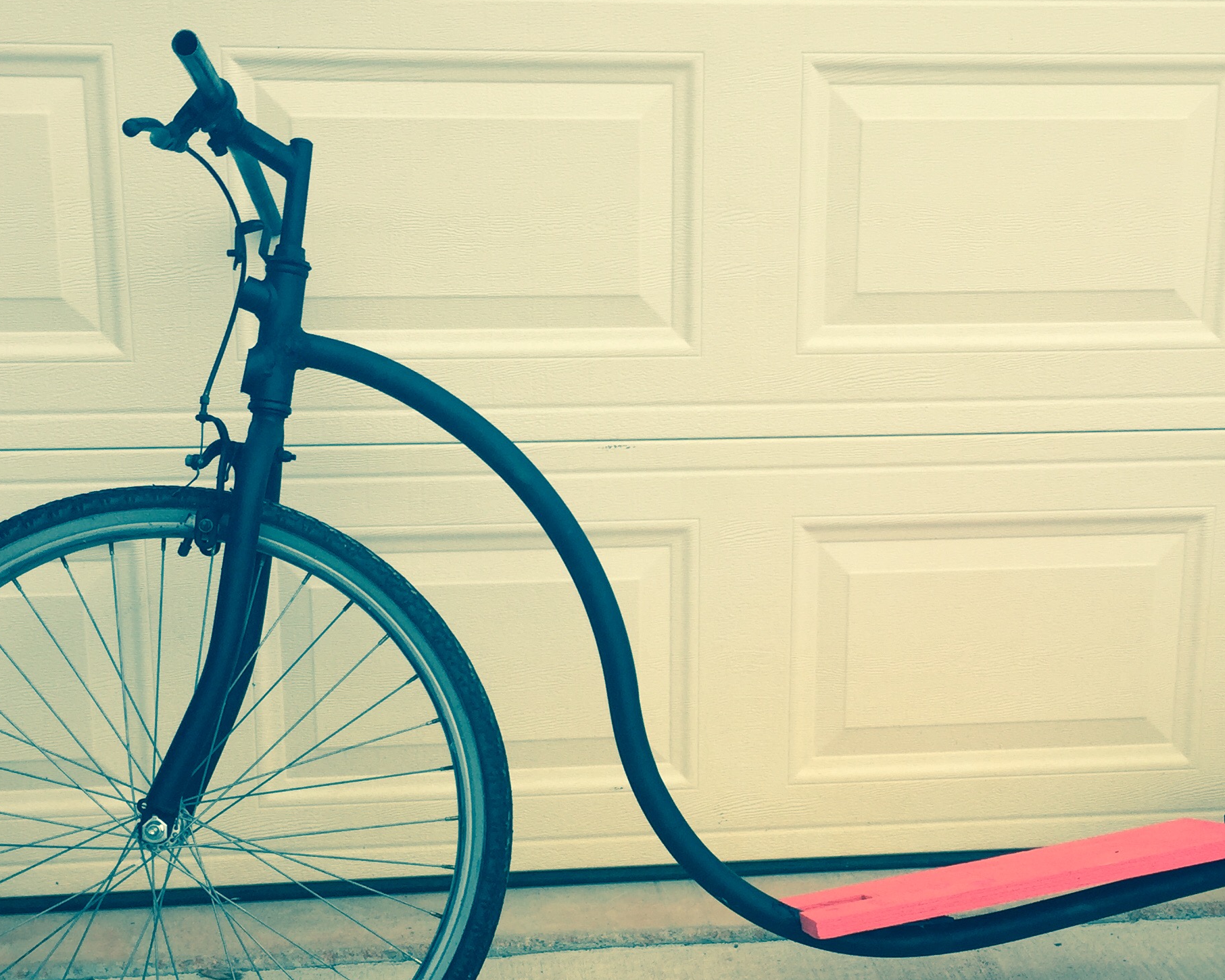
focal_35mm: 51
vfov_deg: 29.6
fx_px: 1849
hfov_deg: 36.6
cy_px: 592
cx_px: 686
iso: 32
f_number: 2.2
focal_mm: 4.15
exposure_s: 1/120
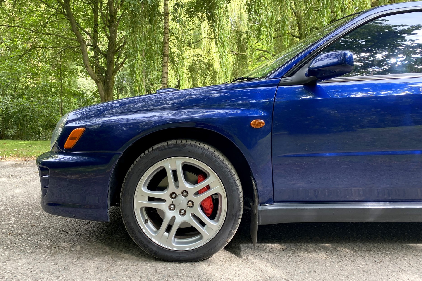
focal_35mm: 29
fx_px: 340
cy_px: 126
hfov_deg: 63.6
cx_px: 200
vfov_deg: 44.9
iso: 32
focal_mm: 4.25
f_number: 1.8
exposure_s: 1/122
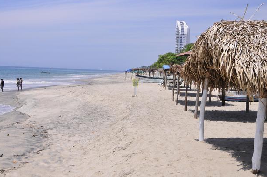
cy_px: 71
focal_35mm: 43
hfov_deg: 45.4
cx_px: 116
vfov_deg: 31.0
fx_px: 319
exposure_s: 1/6400
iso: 400
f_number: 3.8
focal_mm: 22
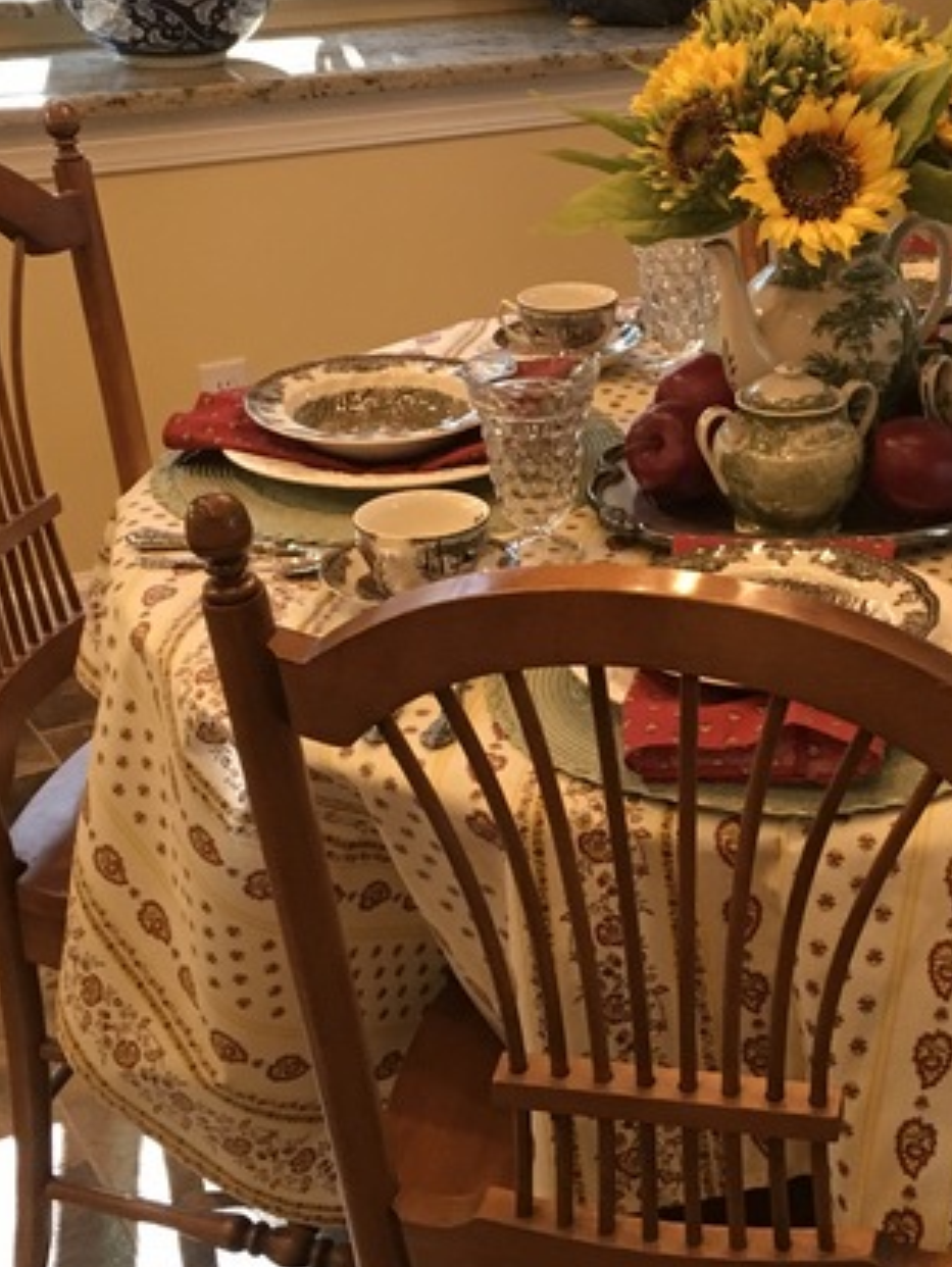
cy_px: 441
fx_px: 2308
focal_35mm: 63
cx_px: 825
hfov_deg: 22.8
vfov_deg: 30.5
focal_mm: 4.15
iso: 100
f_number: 2.2
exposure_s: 1/30
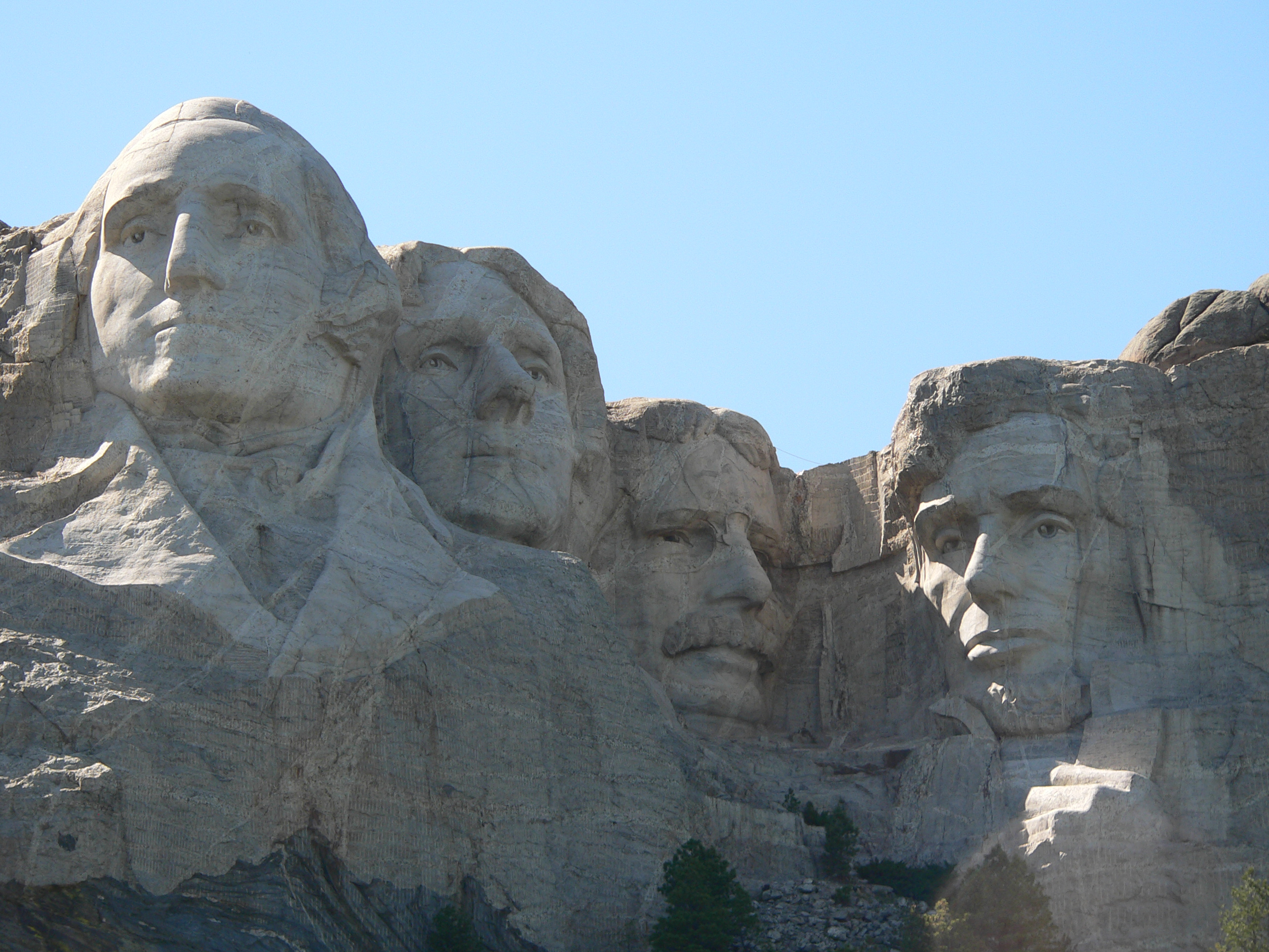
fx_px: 6452
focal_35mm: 176
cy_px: 476
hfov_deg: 11.2
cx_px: 634
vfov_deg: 8.4
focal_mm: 29.4
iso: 80
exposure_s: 1/400
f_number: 4
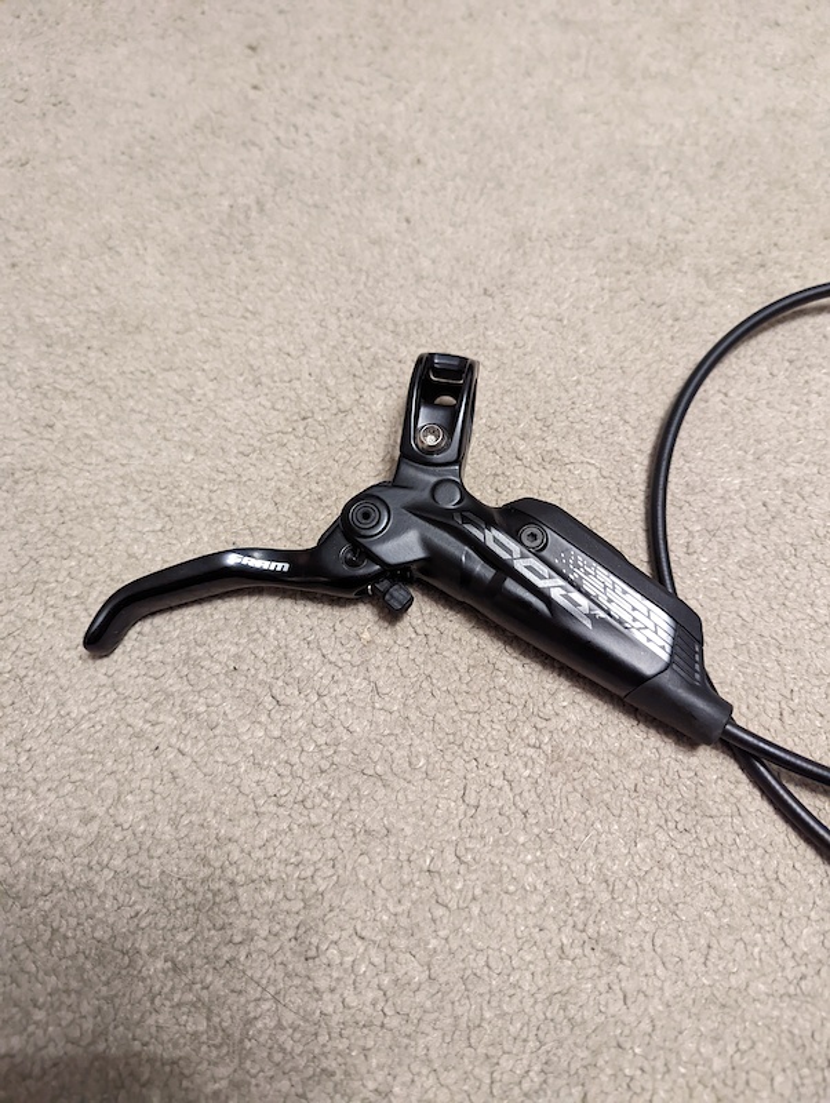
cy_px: 552
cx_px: 415
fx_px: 766
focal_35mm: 24
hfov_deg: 56.9
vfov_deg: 71.5
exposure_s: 1/25
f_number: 1.85
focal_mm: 6.81
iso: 1655
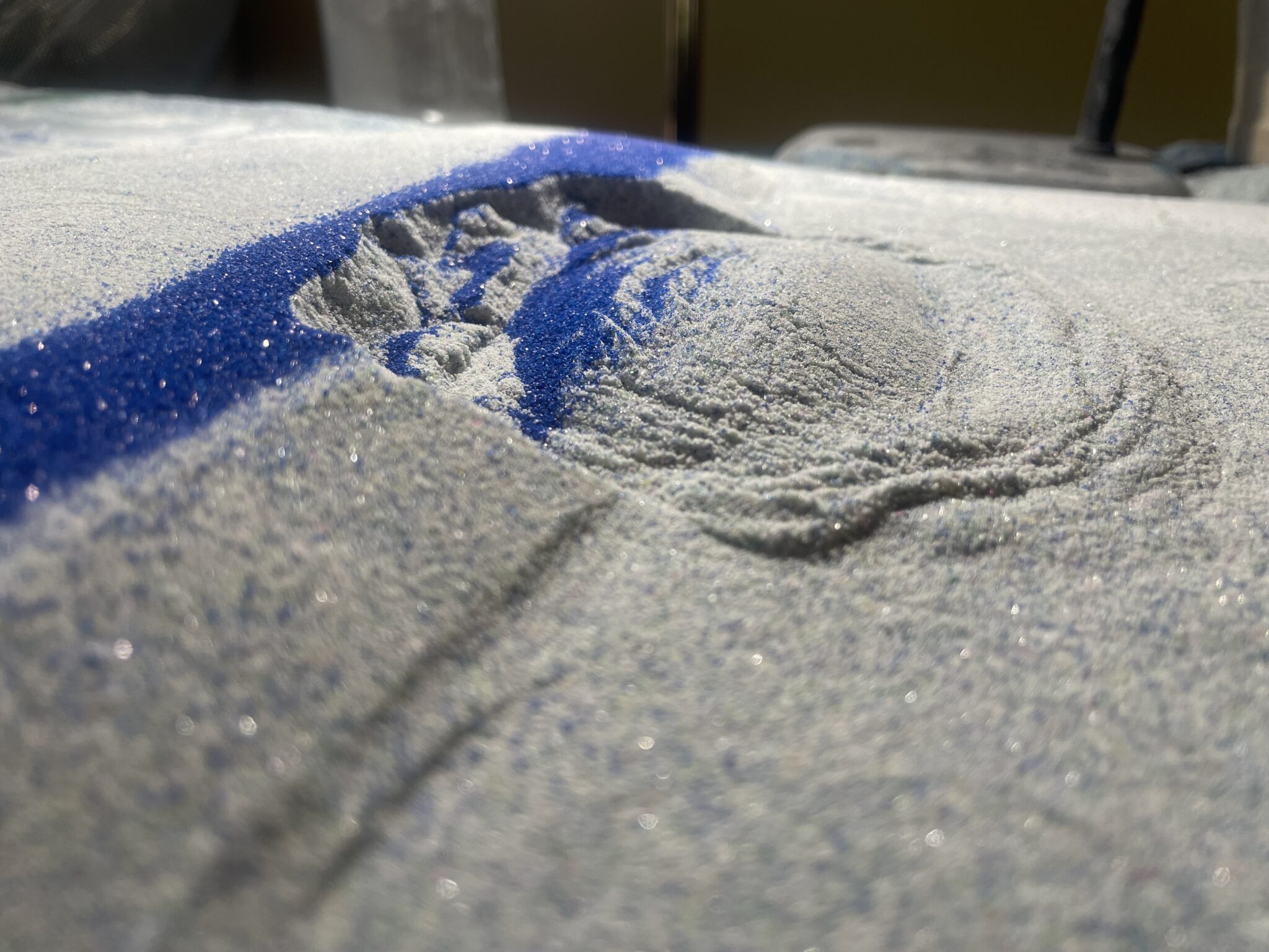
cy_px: 476
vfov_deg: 53.1
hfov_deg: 67.3
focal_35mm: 26
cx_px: 634
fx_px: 953
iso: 64
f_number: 1.6
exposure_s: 1/120
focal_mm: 4.2
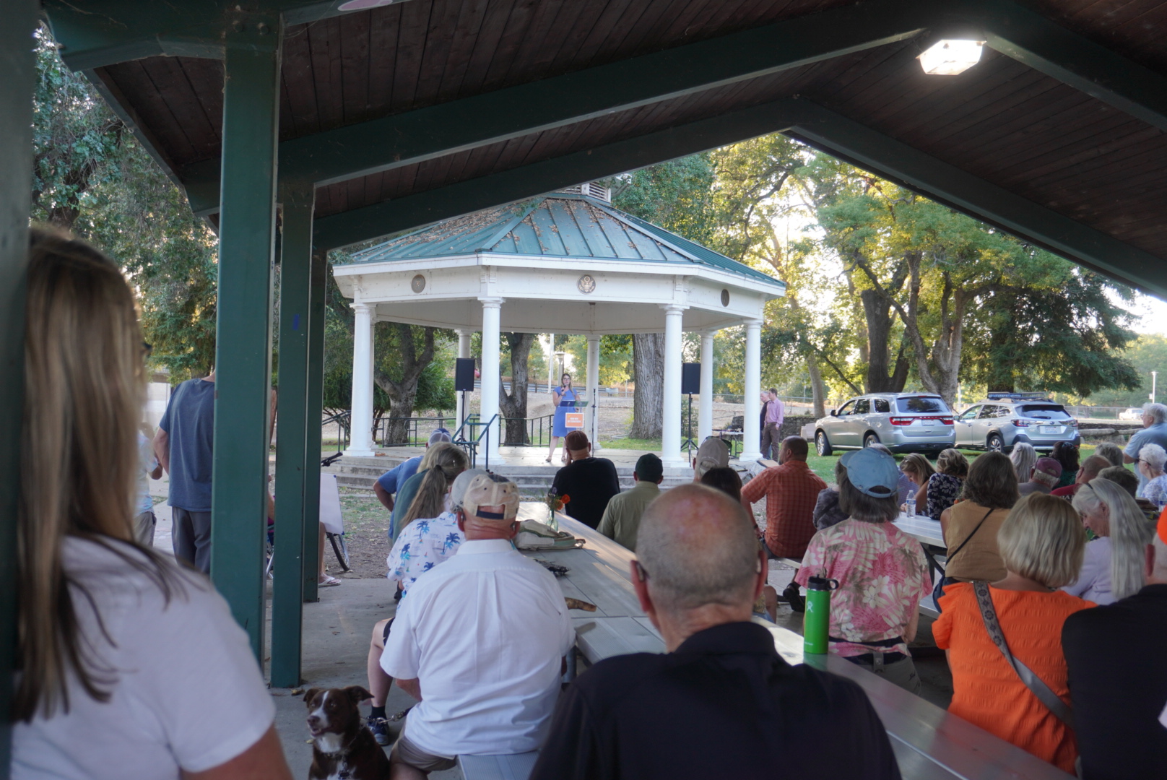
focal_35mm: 32
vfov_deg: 41.8
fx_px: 1022
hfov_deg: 59.5
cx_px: 584
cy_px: 390
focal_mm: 21
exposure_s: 1/40
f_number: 4
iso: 125
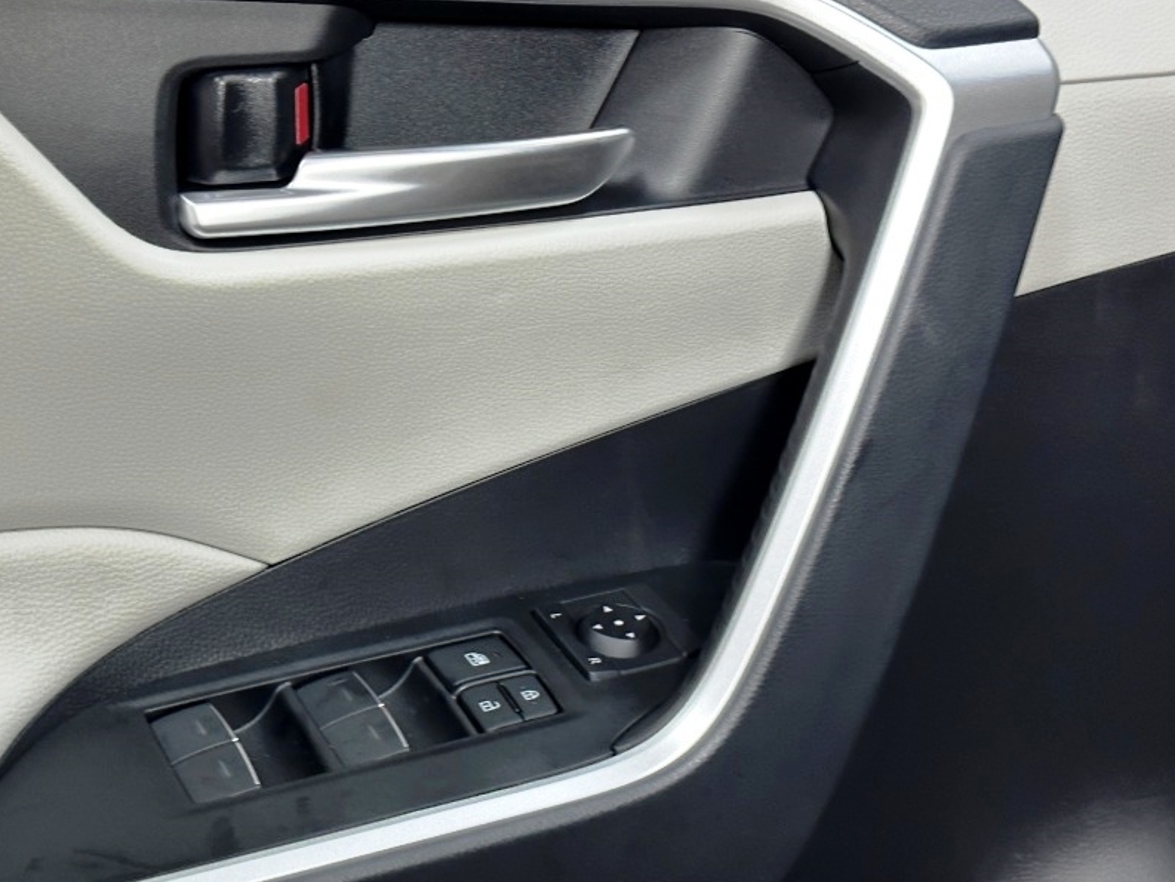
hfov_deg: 31.1
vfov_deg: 23.7
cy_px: 467
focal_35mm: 62
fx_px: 2105
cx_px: 492
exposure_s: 1/40
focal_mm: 6.86
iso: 200
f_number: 1.78
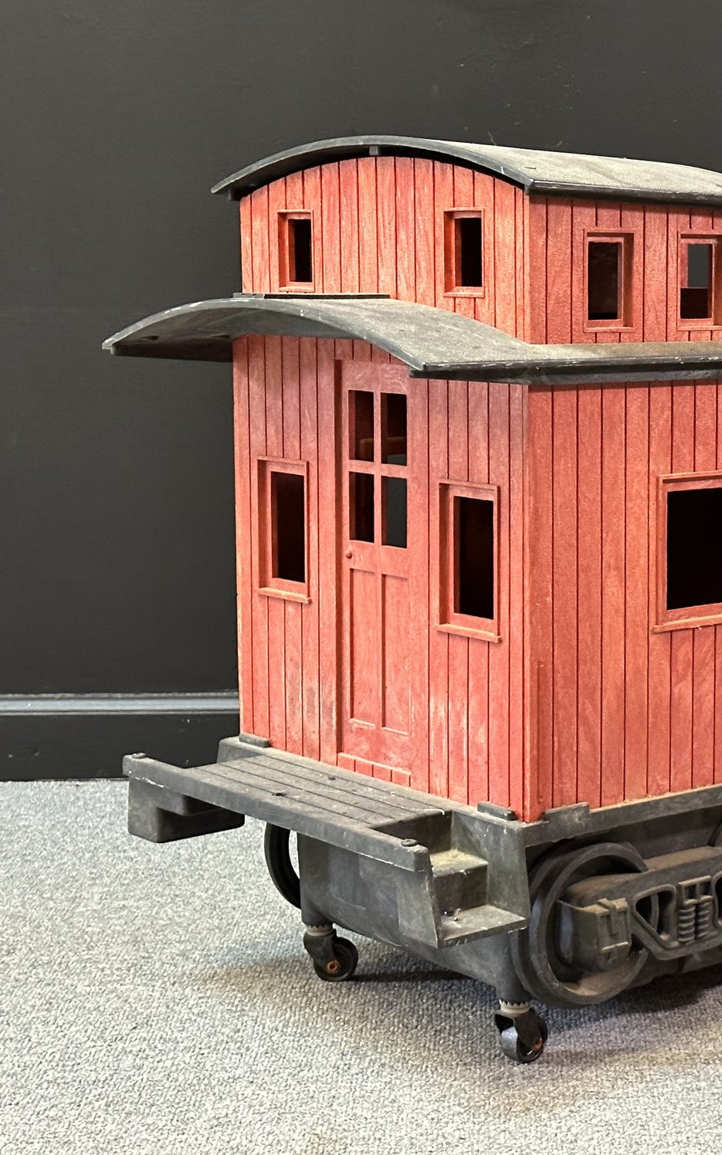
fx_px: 2141
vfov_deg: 30.2
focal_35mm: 68
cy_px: 578
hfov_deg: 18.7
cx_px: 692
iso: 320
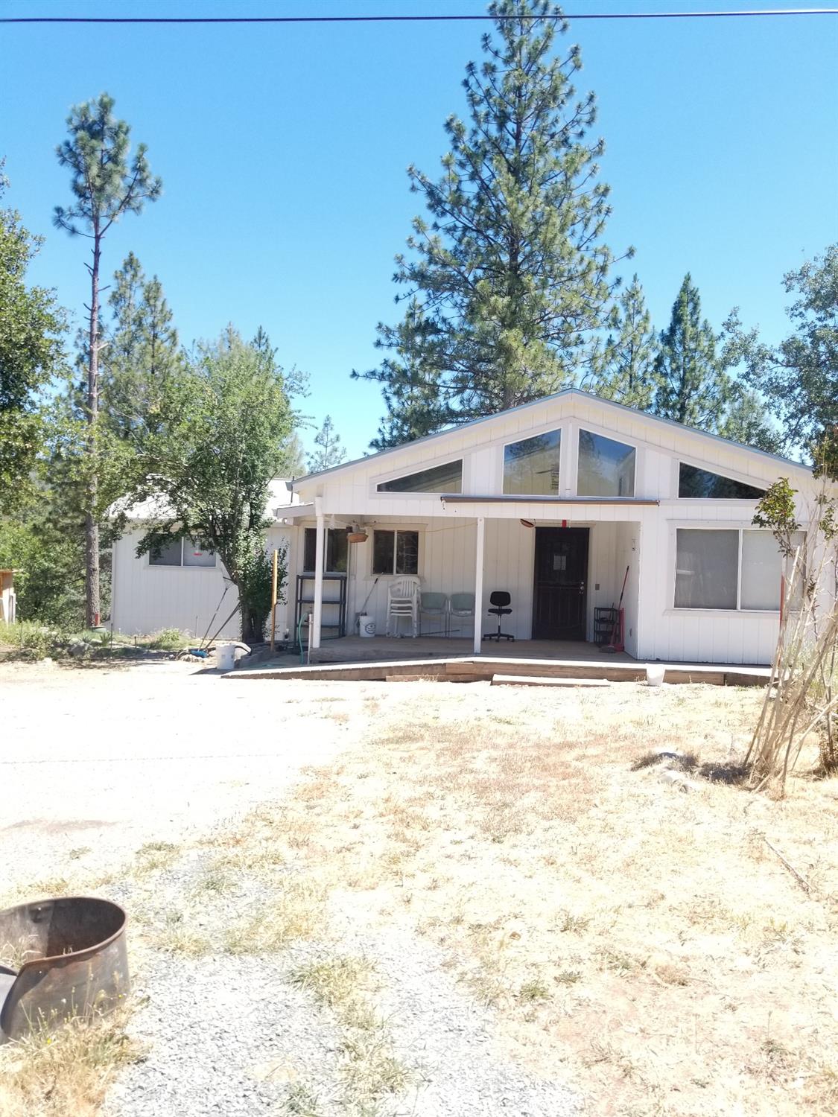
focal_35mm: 26
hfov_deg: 53.1
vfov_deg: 67.3
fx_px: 839
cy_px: 558
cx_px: 419
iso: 50
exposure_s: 1/774
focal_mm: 4.3
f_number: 1.7
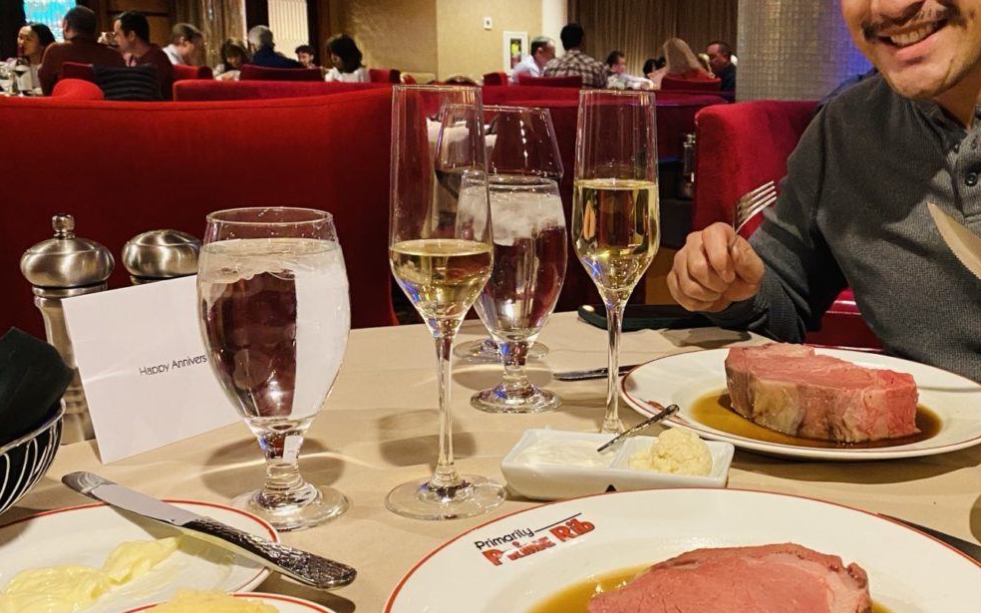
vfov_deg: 29.8
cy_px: 367
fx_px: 1150
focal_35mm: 43
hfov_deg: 45.1
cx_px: 699
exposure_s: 1/30
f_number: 1.8
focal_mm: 4.25
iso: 1000
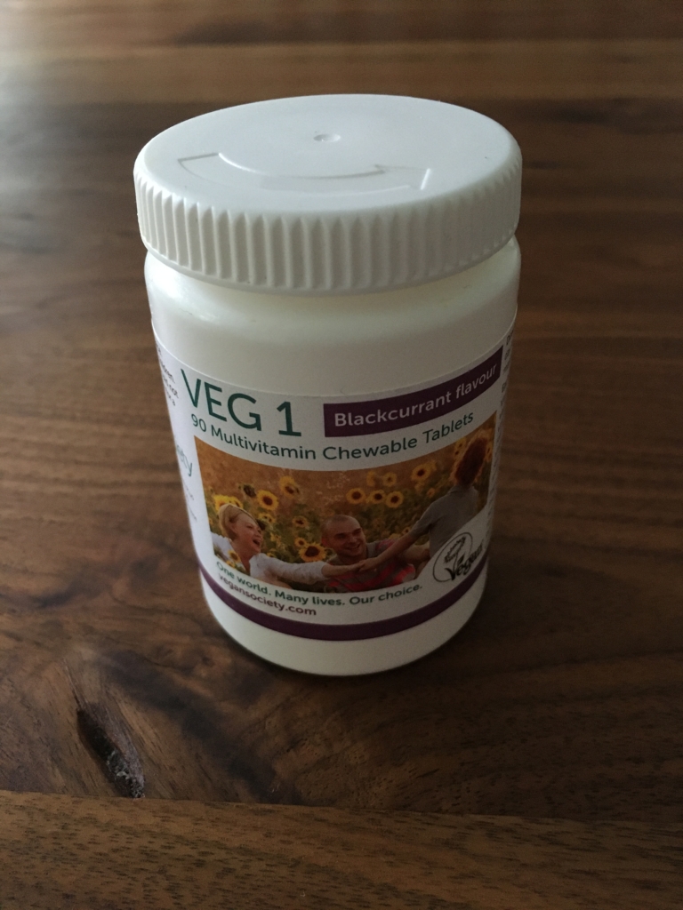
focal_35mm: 29
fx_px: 763
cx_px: 342
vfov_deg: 61.7
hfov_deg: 48.2
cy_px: 455
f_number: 2.2
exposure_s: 1/17
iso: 250
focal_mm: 4.15
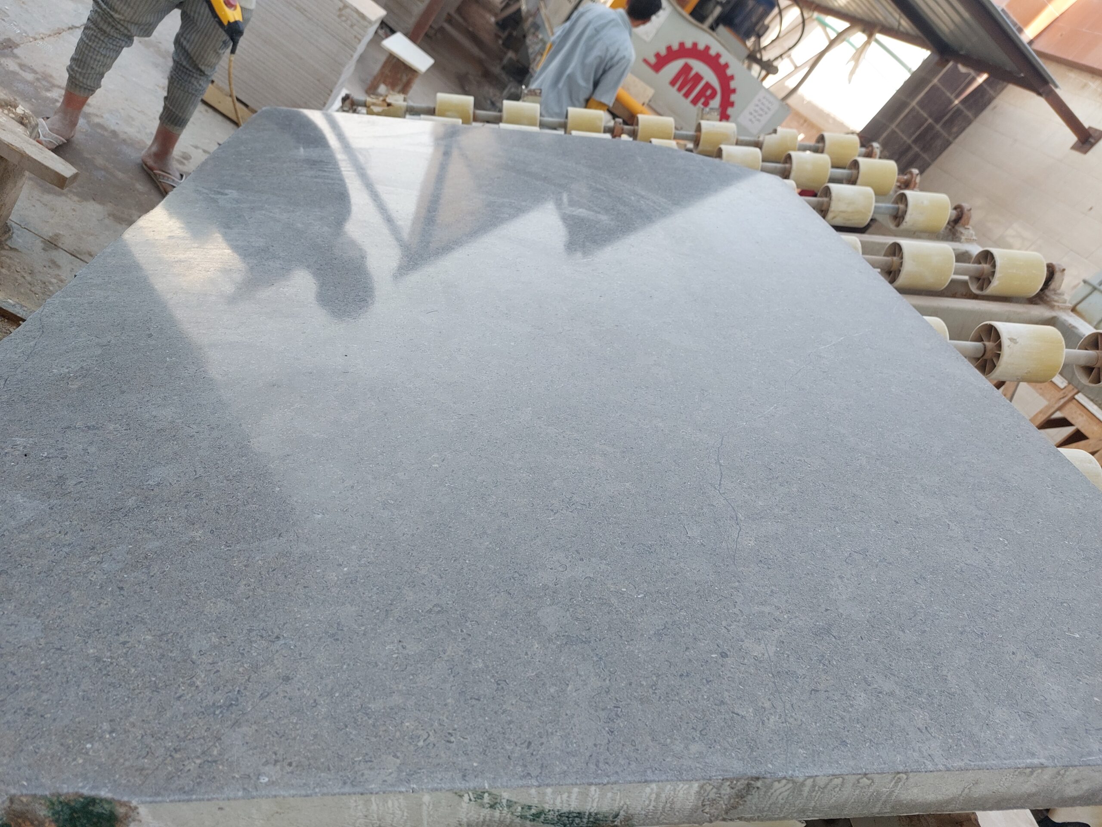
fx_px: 796
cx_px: 551
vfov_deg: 54.9
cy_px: 414
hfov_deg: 69.4
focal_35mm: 25
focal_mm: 5.23
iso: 25
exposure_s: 1/185
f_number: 1.8
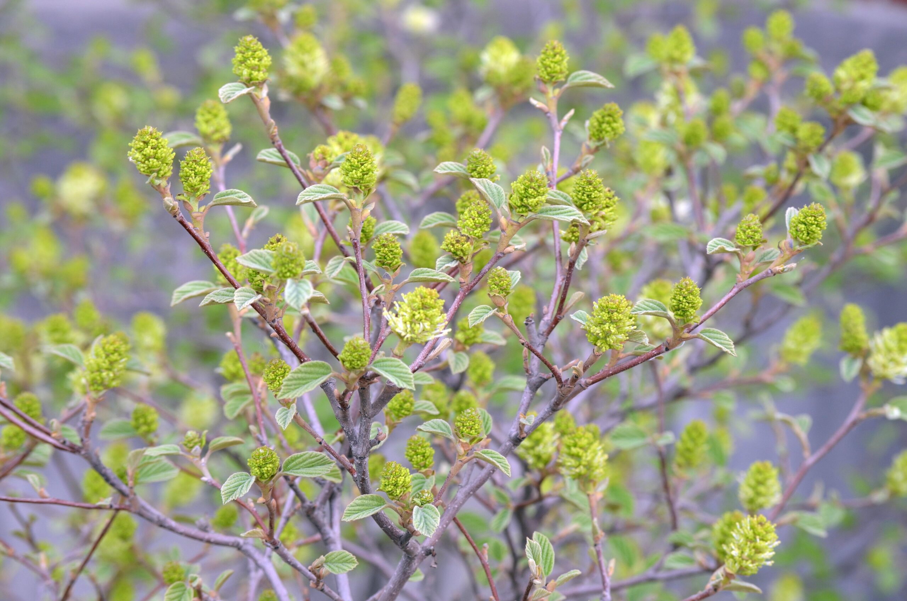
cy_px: 300
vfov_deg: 13.0
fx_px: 2640
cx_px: 454
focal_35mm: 105
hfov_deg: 19.5
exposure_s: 1/125
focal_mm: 70
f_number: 8
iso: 200
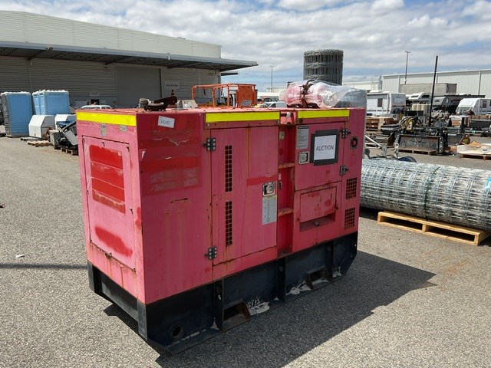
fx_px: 411
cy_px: 184
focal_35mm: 29
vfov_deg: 48.2
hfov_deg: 61.7
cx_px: 246
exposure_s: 1/1848
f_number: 1.8
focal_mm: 3
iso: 16
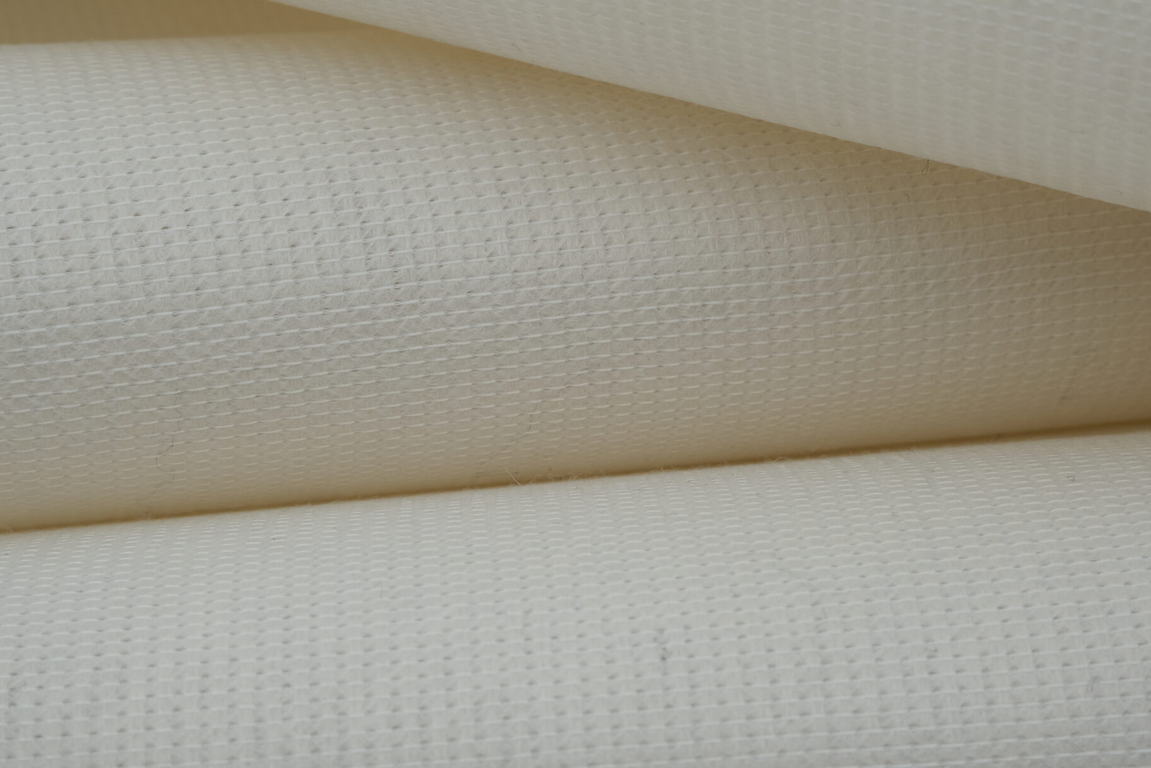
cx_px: 597
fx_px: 2430
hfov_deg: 26.6
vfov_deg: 17.9
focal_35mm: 76
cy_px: 390
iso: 250
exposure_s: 1/125
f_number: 10
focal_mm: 36.3
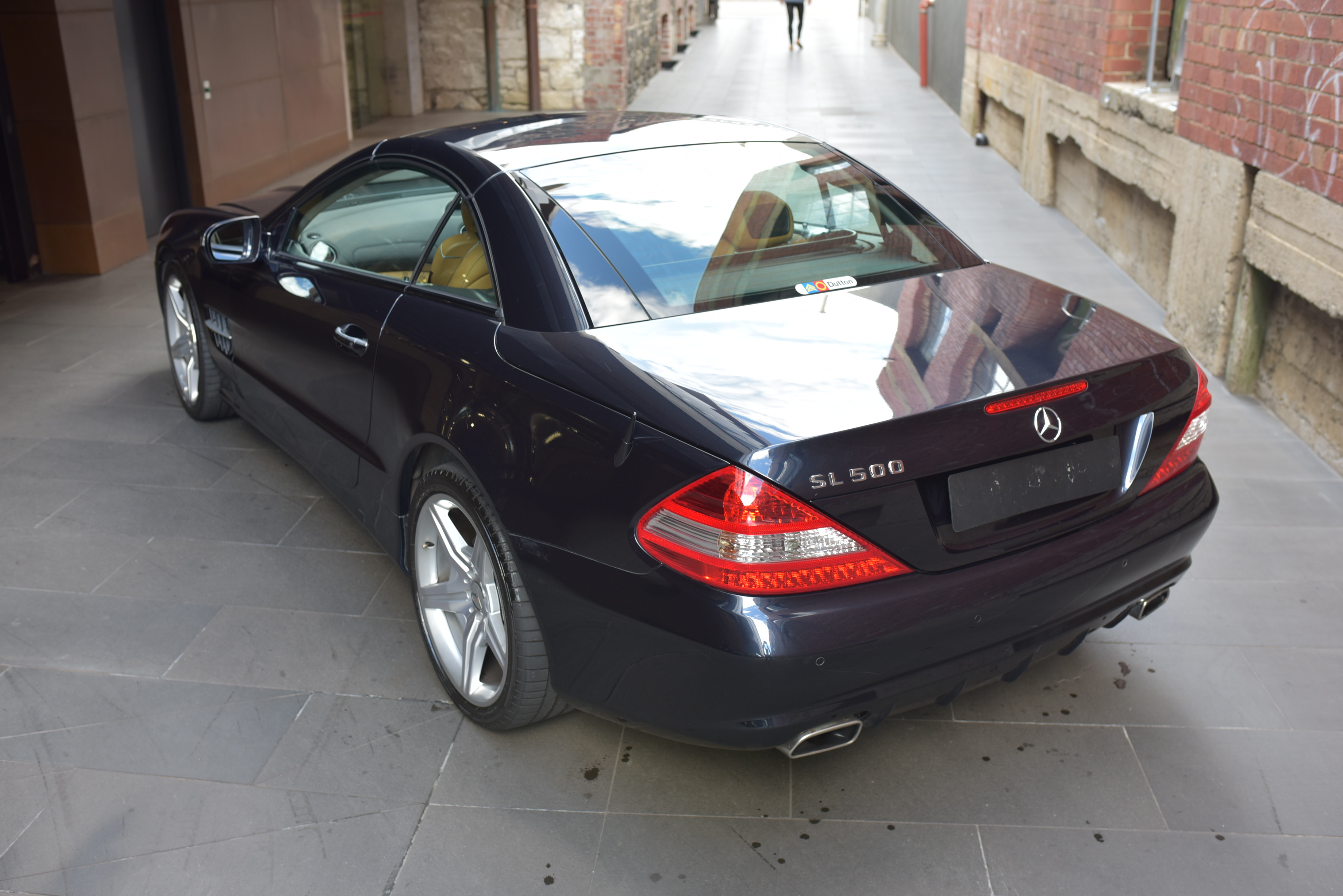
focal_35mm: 35
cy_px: 448
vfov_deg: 37.9
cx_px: 672
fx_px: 1306
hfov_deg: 54.4
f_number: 4
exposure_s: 1/50
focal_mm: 35
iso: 160
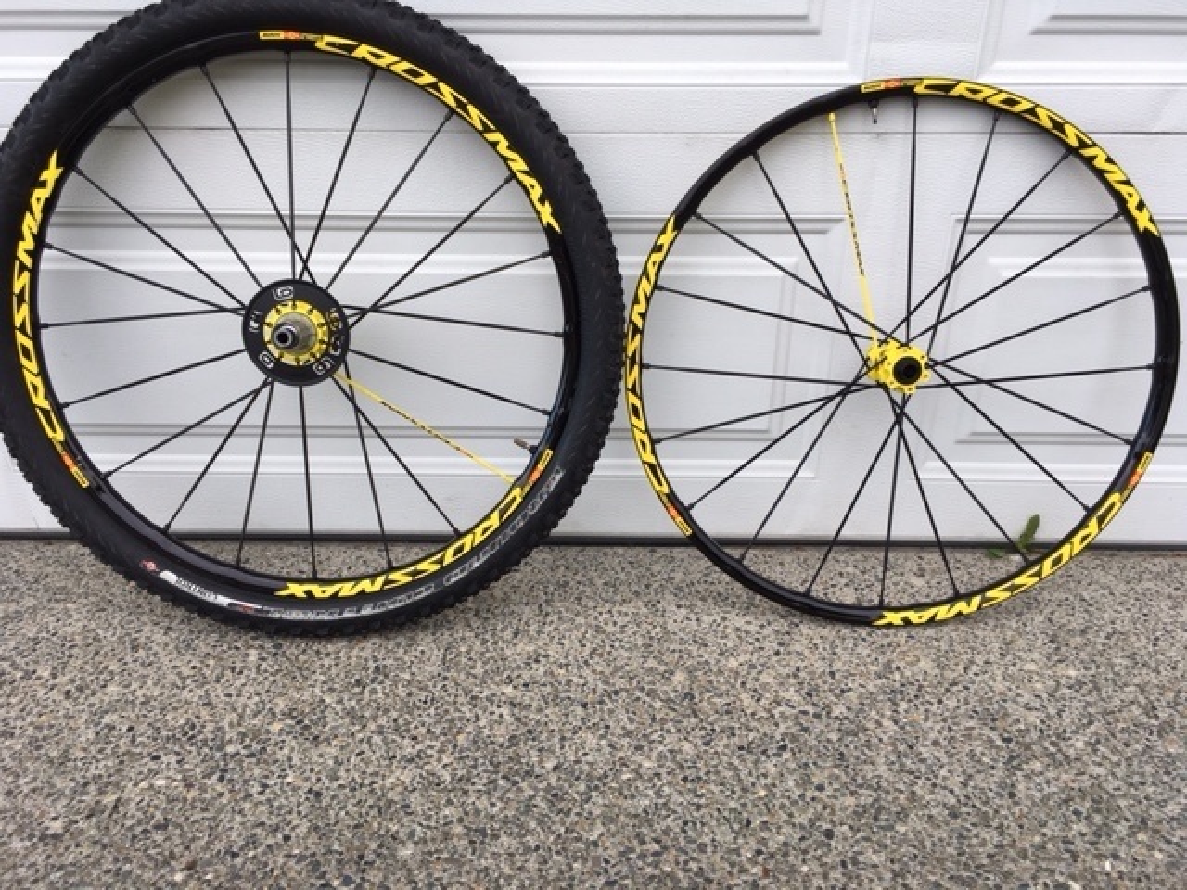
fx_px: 994
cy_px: 445
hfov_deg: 61.7
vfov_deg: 48.2
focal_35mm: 29
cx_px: 594
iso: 25
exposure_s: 1/120
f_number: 2.2
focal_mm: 4.15
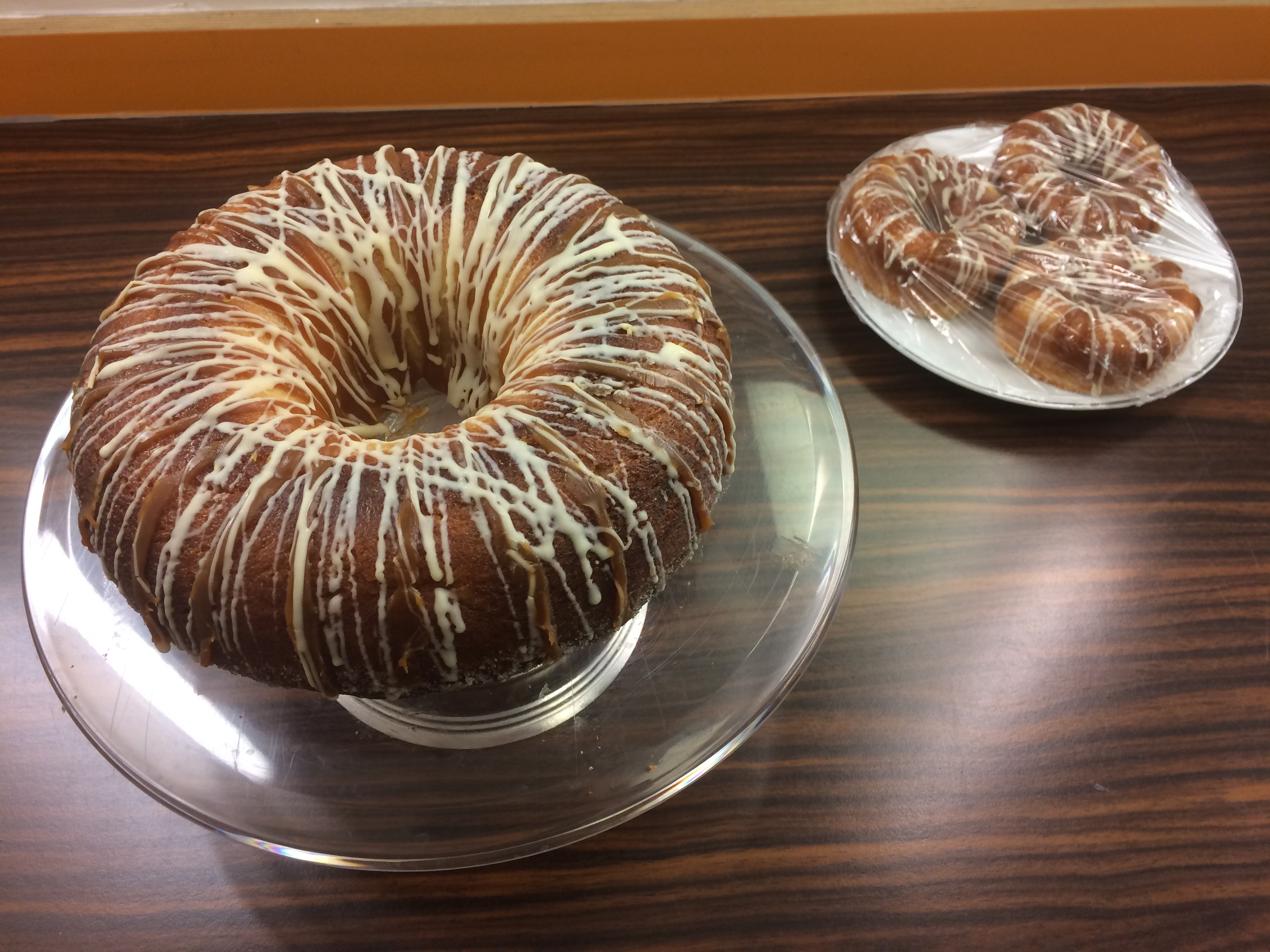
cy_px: 476
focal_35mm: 29
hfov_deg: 61.7
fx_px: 1064
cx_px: 635
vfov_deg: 48.2
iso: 32
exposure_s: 1/33
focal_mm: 4.15
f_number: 2.2
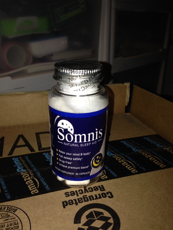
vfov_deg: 55.4
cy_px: 115
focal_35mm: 33
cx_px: 86
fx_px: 220
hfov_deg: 42.9
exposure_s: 1/52
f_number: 2.4
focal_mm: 4.12
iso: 50
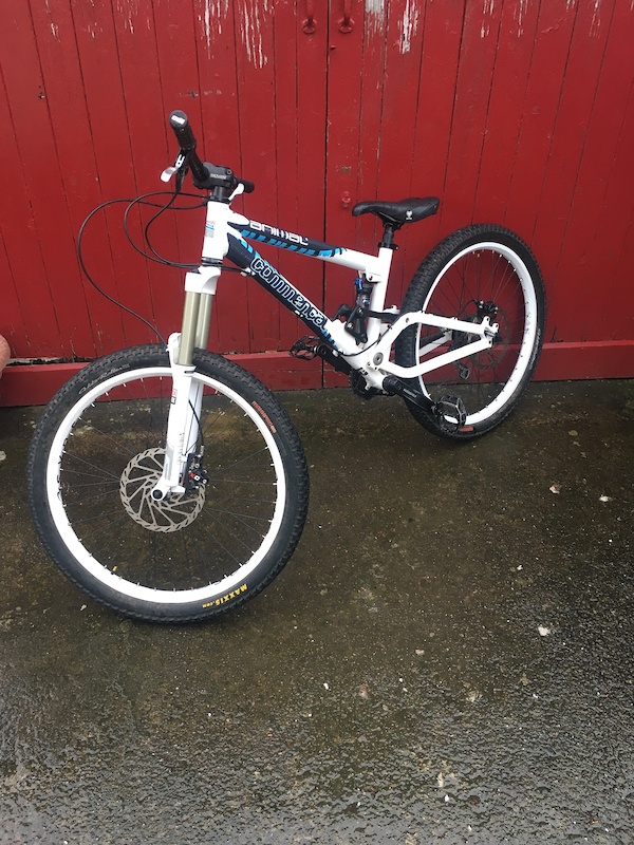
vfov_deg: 61.7
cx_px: 317
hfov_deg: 48.2
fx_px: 708
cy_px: 422
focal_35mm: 29
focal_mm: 4.15
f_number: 2.2
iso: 40
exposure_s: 1/33
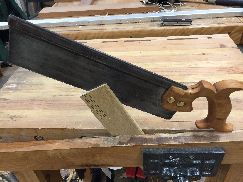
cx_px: 122
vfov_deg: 48.2
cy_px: 91
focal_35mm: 29
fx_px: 204
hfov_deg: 61.7
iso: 40
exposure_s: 1/30
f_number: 2.2
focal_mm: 4.15
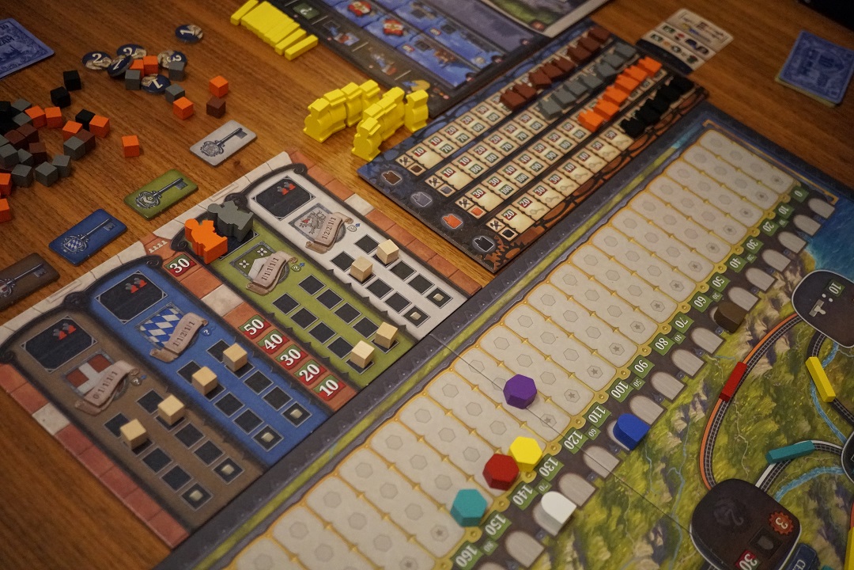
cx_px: 427
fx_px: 1067
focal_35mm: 45
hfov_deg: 43.6
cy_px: 285
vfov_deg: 29.9
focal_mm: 30
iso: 6400
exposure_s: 1/160
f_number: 3.5
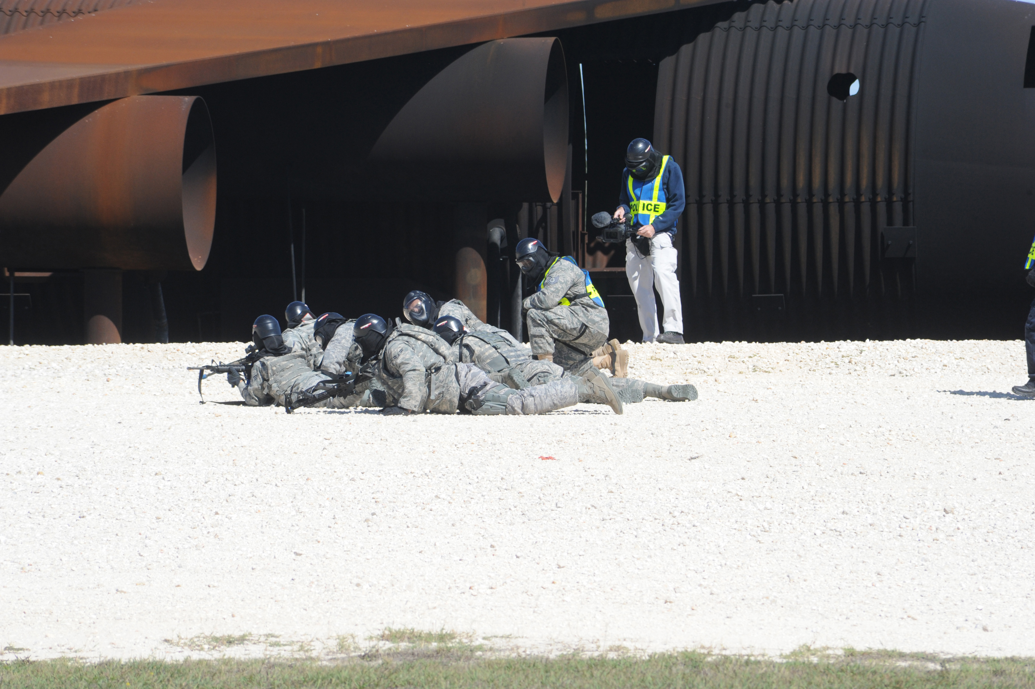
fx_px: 8619
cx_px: 518
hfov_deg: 6.9
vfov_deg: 4.6
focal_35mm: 300
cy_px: 344
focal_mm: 300
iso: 800
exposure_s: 1/800
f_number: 14
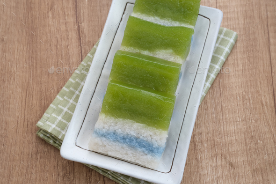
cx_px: 138
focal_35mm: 53
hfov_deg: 37.5
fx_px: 406
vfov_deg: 25.5
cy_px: 92
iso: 320
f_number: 11
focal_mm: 35
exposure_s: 1/100
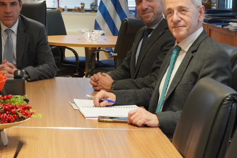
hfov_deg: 17.0
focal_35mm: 116
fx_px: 767
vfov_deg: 11.8
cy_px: 52
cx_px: -19
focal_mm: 32.8
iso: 800
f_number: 4
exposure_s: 1/160
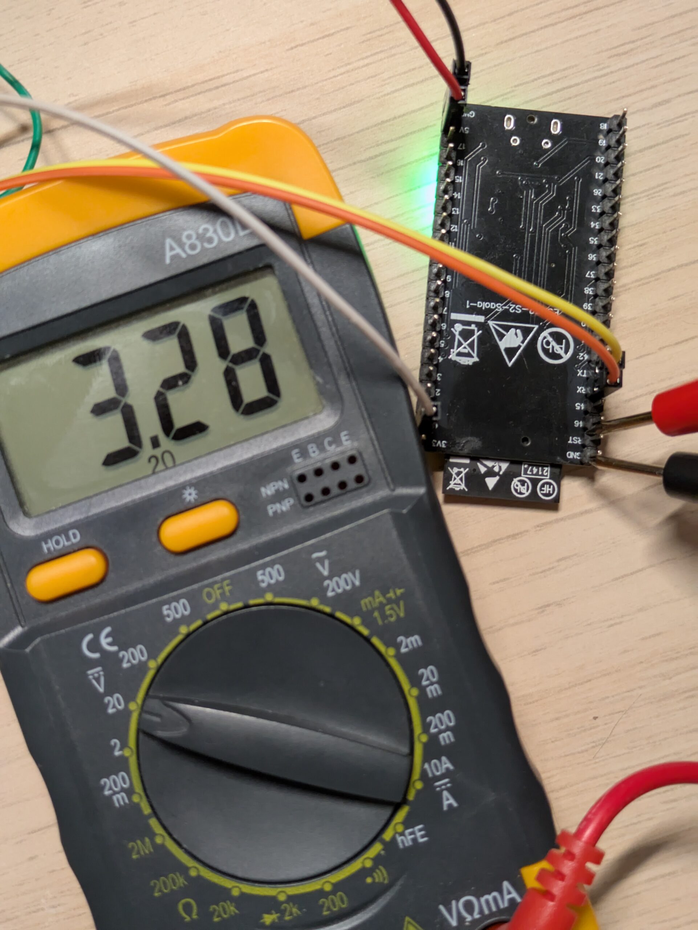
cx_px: 349
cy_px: 465
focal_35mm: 51
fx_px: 1370
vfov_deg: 37.5
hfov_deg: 28.6
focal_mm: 5.43
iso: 528
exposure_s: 1/100
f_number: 1.89
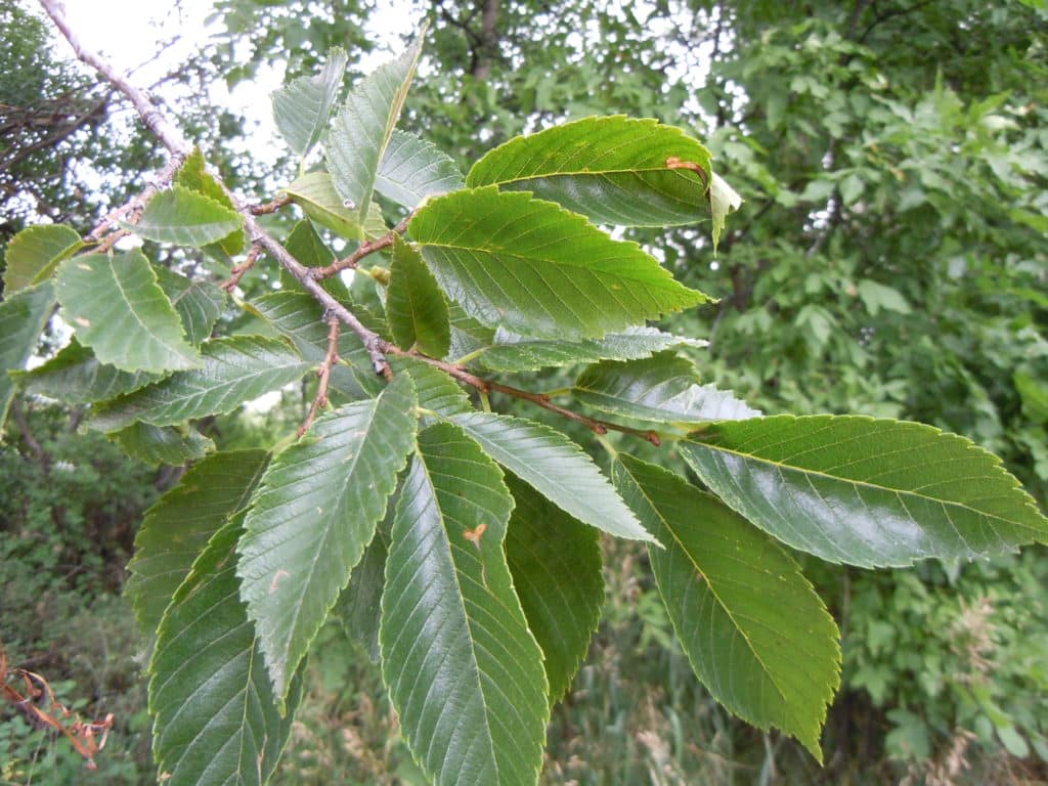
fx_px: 908
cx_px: 524
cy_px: 393
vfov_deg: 46.8
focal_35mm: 30
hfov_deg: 60.0
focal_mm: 5.4
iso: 400
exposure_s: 1/60
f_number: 3.5
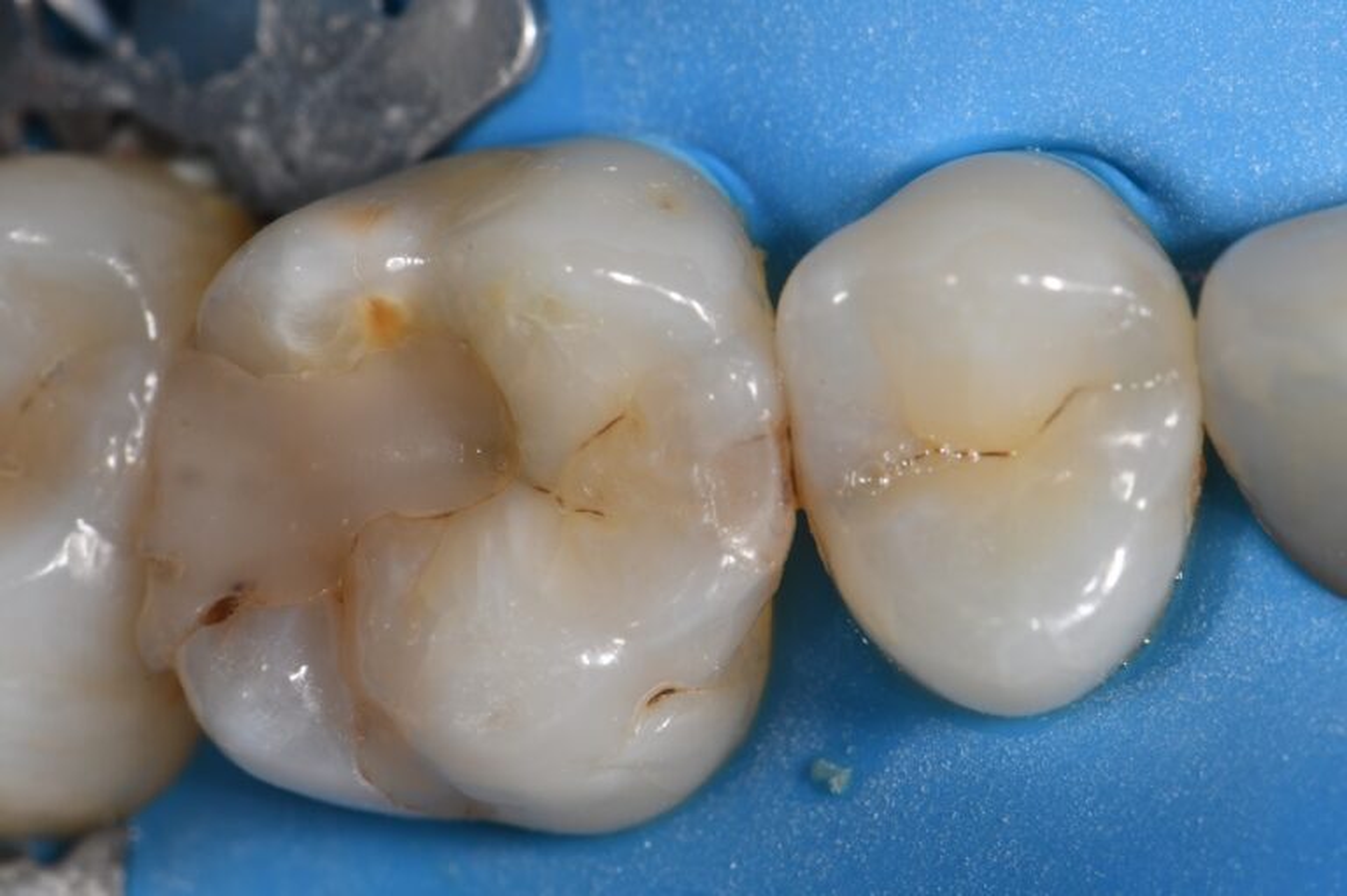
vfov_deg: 8.7
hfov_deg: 13.1
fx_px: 5870
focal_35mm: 157
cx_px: 674
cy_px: 448
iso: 200
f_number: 32
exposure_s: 1/160
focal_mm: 105
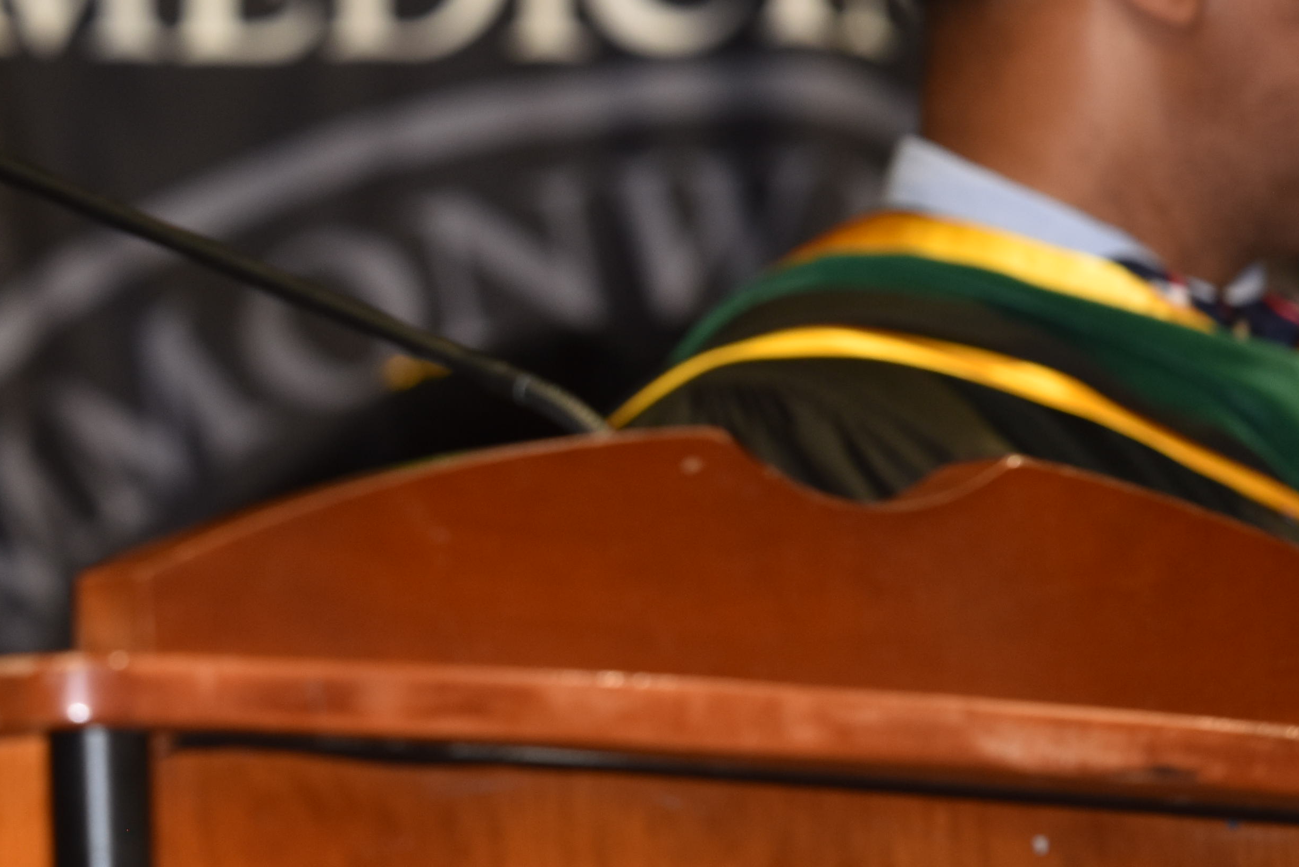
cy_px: 4
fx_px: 17398
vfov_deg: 2.9
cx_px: -507
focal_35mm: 482
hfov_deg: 4.3
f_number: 4.5
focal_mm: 160
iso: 400
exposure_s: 1/40
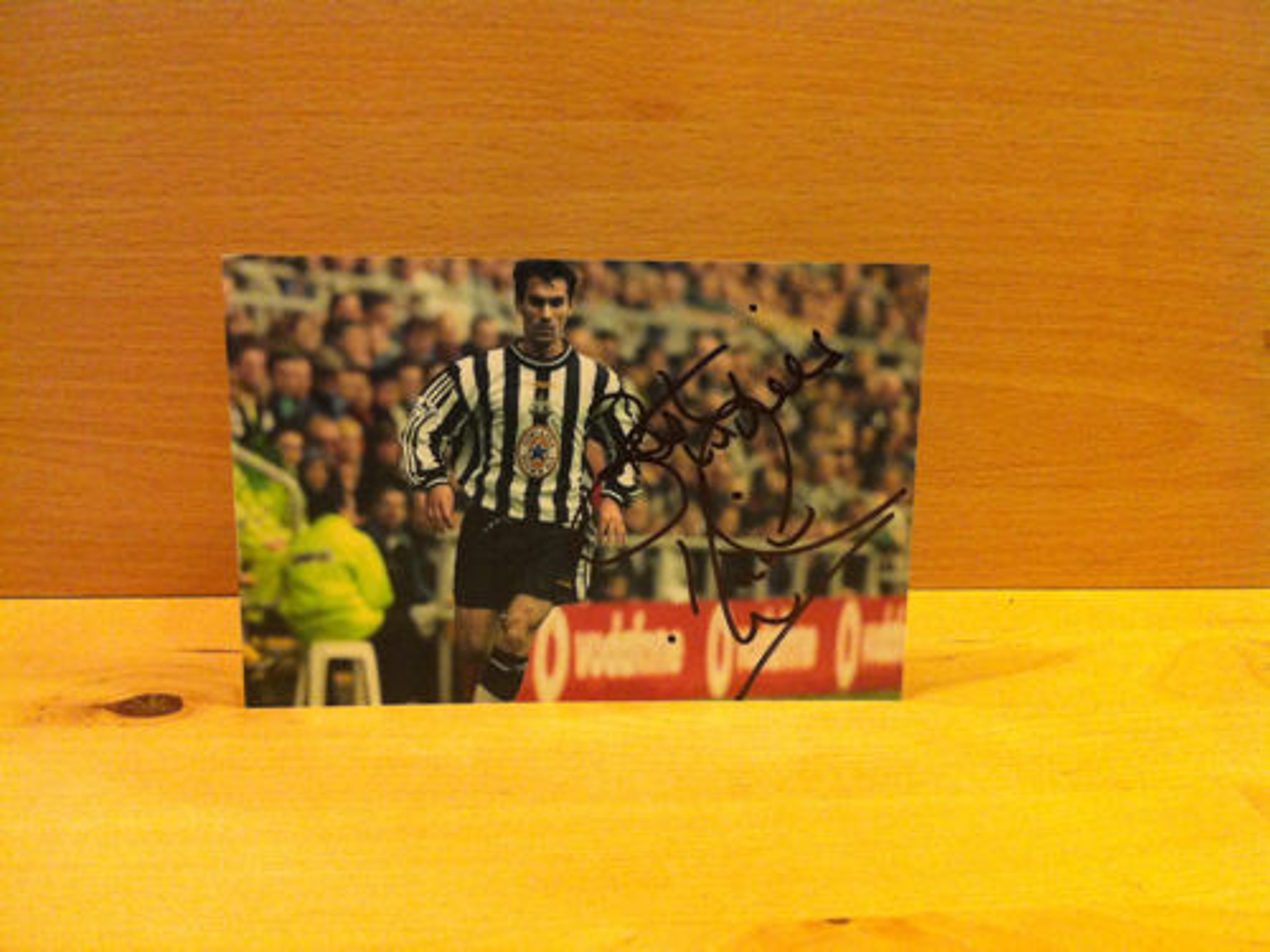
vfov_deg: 40.7
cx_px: 635
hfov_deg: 52.6
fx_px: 1284
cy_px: 476
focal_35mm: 35
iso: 320
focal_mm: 3.85
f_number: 2.8
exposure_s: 1/15
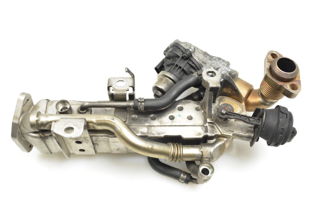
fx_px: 342
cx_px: 158
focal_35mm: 39
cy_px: 105
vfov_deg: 34.2
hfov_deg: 49.6
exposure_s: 1/160
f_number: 6.3
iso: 2000
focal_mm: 26
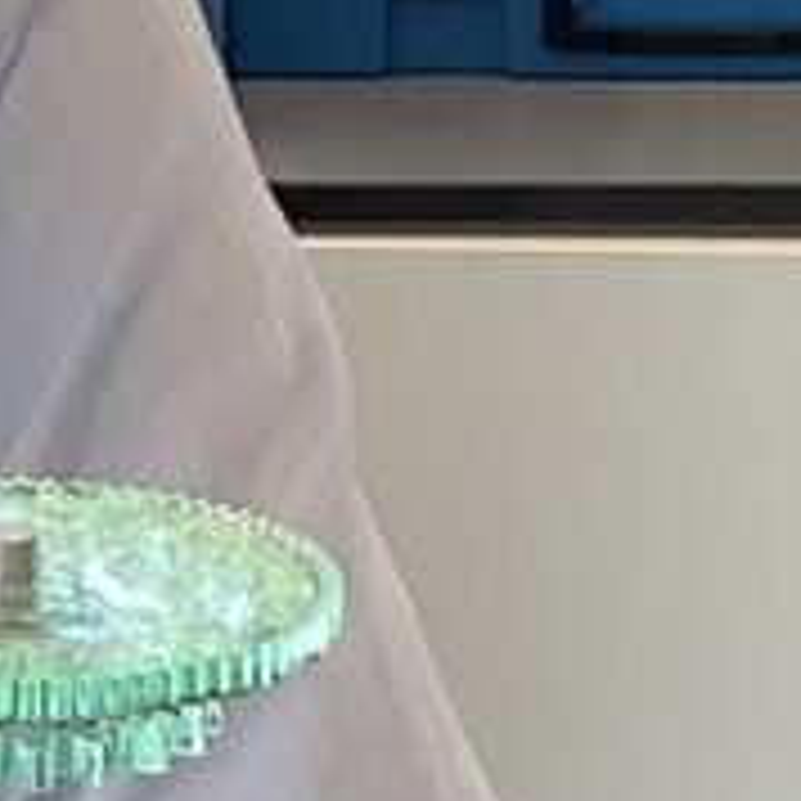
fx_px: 6205
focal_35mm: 237
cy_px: 572
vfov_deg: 7.4
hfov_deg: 7.4
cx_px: 104
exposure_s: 1/100
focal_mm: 3.3
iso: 64
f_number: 2.4
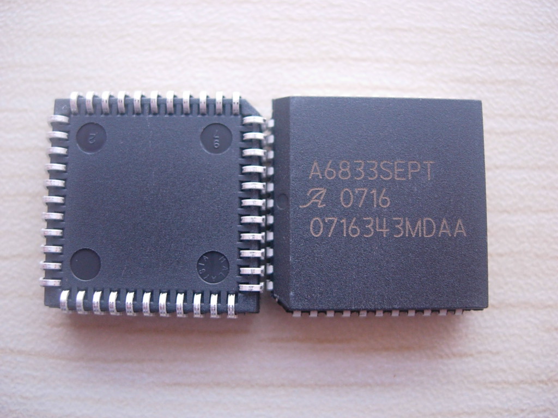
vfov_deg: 37.7
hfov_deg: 49.0
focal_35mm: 38
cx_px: 279
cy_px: 209
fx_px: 613
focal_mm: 7.8
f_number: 2.8
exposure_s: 1/32
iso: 158
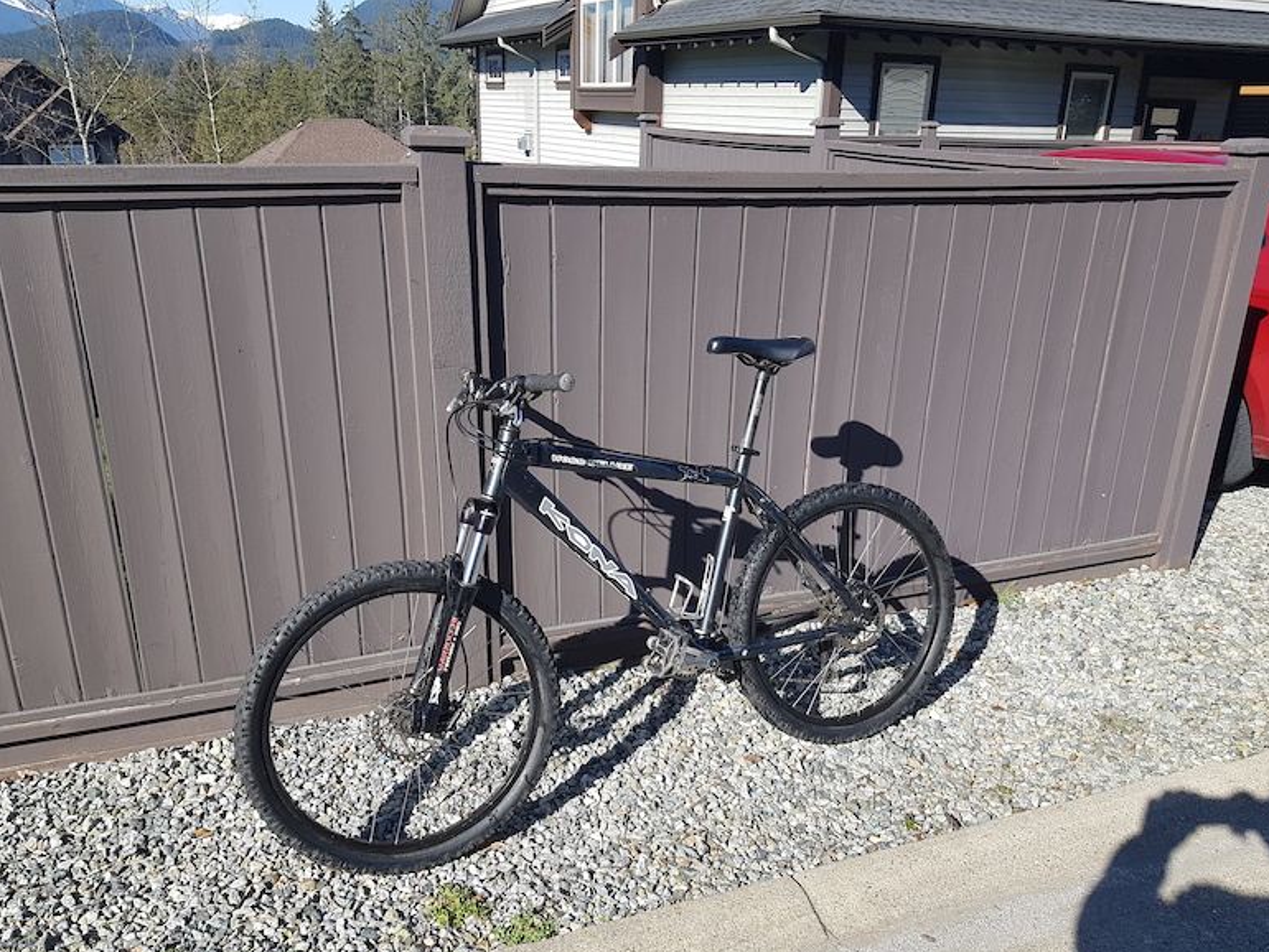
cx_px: 643
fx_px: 990
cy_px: 492
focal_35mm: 27
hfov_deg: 65.3
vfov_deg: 51.4
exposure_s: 1/1396
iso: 50
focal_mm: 4.2
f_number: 1.7
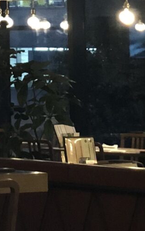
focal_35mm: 283
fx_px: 1789
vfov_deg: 7.2
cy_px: -170
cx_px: -258
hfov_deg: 4.5
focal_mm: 6
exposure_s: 1/25
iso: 125
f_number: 2.4
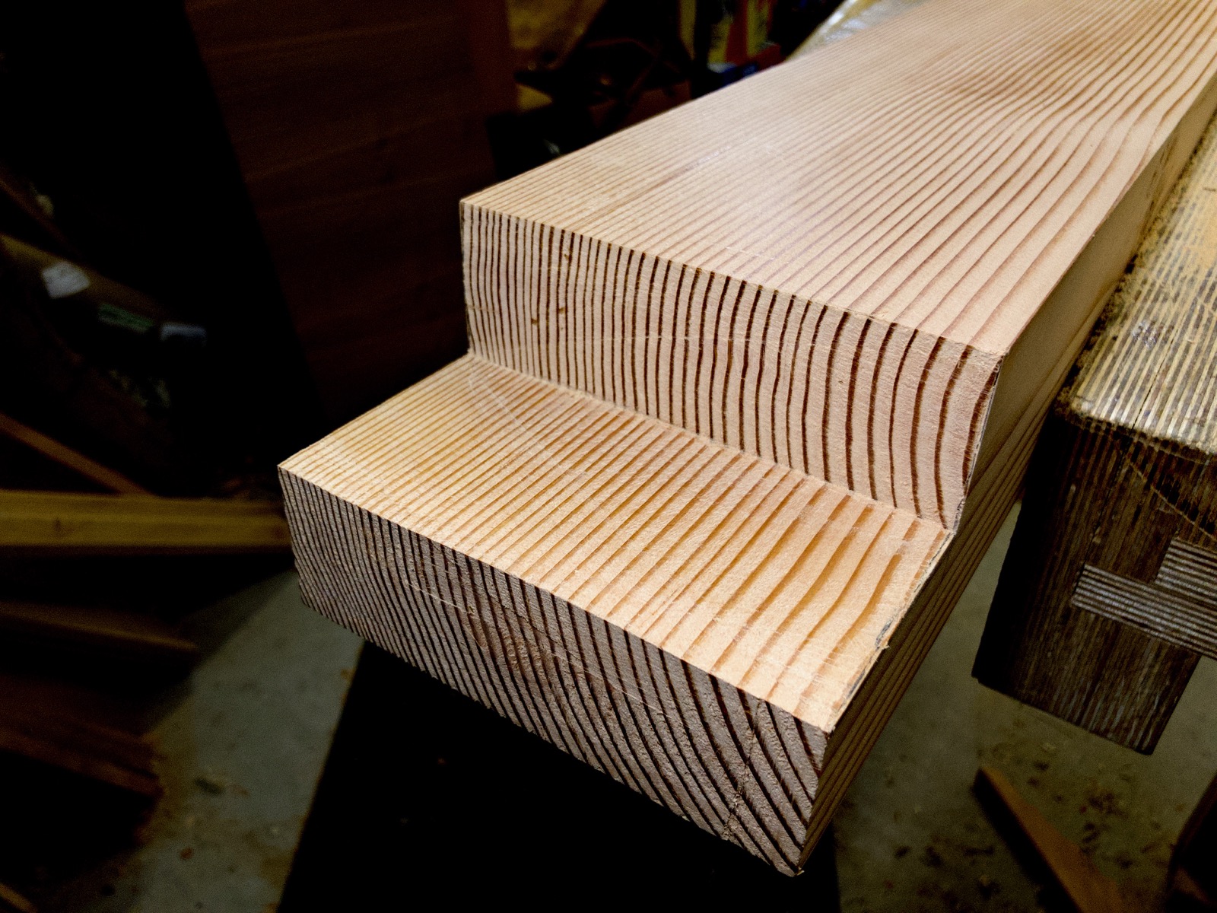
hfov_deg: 63.4
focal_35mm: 28
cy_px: 456
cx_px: 608
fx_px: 984
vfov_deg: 49.7
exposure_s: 1/120
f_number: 1.8
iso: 40
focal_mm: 3.99
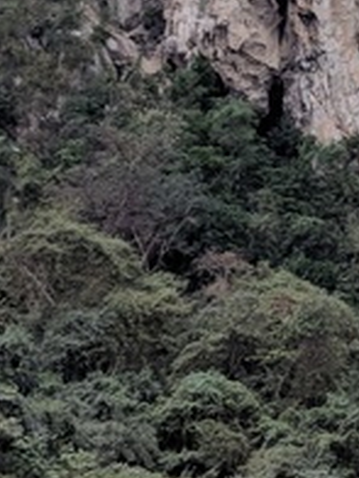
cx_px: 427
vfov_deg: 17.7
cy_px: -78
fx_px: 1466
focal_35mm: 106
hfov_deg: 13.6
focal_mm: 4.67
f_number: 2
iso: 69
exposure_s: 1/2217
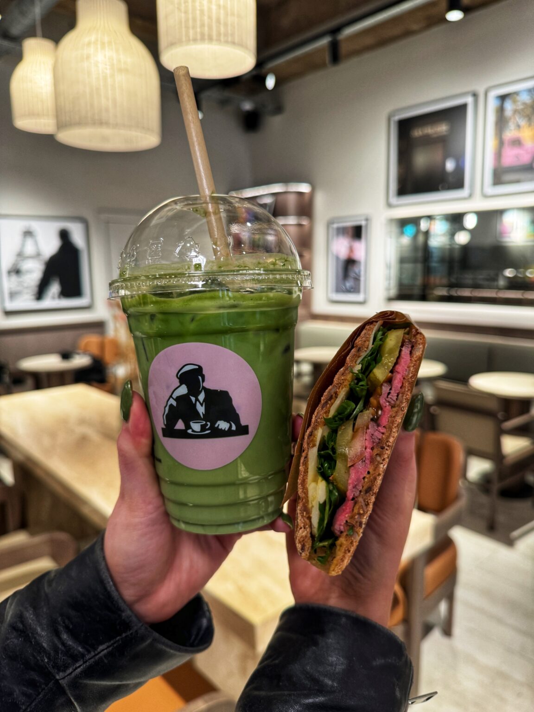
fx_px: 494
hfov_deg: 56.8
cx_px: 267
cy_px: 356
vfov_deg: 71.6
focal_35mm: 24
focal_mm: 6.76
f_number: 1.78
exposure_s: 1/100
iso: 160
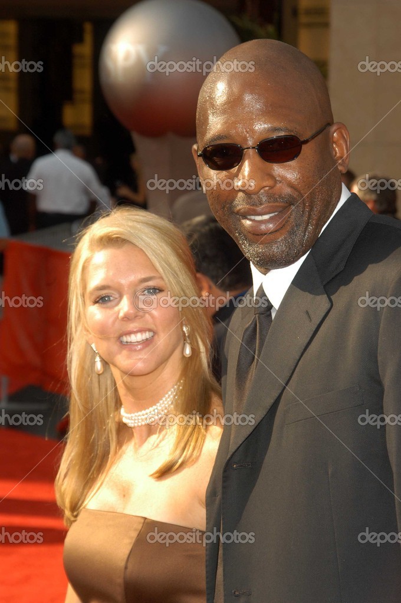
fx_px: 2310
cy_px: 302
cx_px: 200
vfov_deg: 14.9
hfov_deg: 9.9
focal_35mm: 138
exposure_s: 1/180
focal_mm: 92
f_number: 11
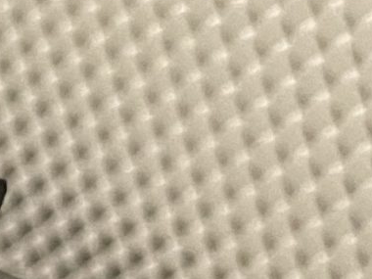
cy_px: 831
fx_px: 1881
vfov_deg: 7.5
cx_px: -773
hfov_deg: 9.0
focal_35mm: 175
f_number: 1.6
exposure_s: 1/60
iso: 400
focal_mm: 4.2
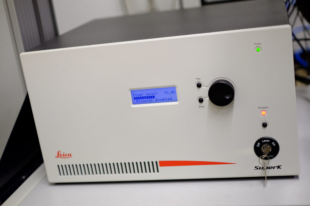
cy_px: 103
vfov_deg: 25.5
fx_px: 456
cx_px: 155
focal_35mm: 53
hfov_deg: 37.5
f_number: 1.4
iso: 400
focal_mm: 35
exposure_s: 1/125
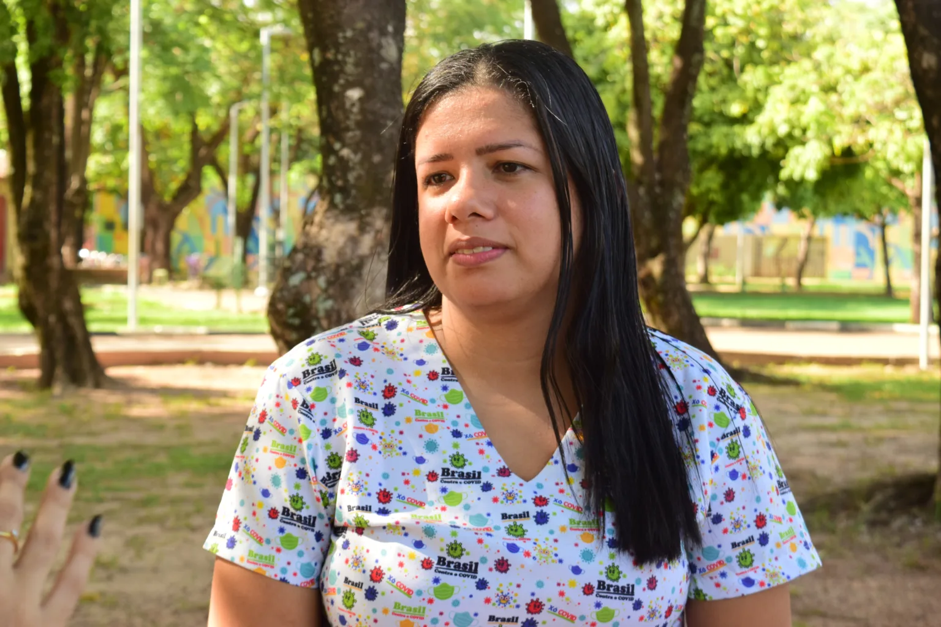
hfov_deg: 29.2
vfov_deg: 19.7
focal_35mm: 69
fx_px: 1803
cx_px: 470
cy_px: 314
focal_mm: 46
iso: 320
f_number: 11
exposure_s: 1/125
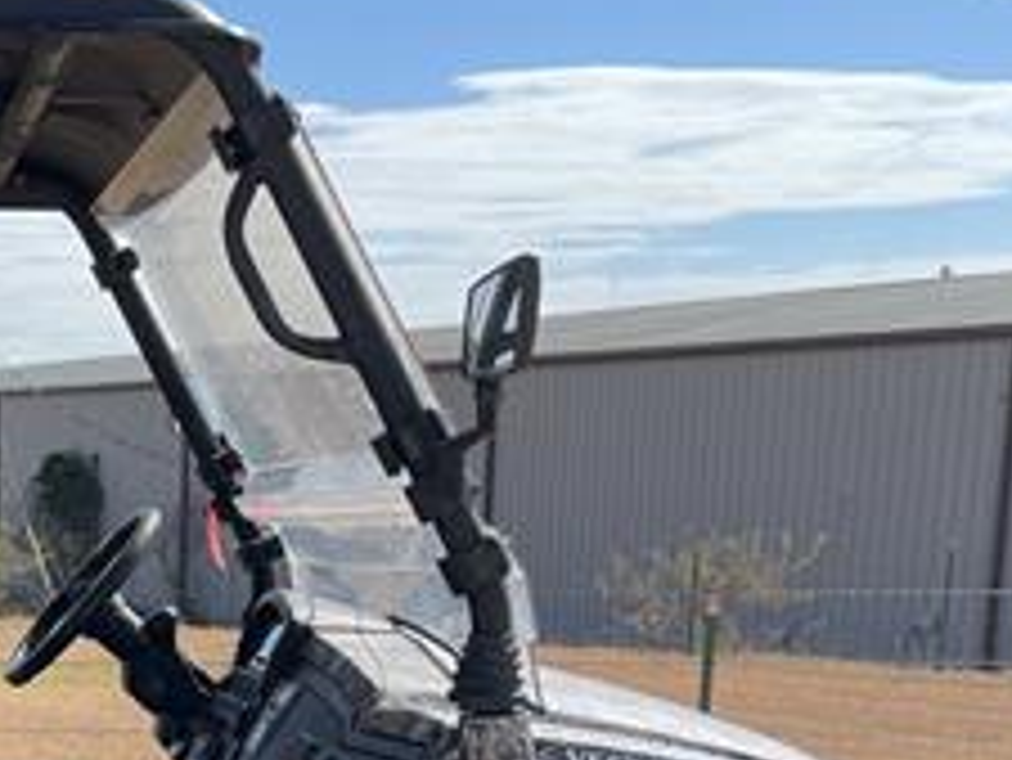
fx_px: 2165
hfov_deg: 24.2
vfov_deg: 19.0
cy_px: 877
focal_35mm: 74
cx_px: -153
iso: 32
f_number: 1.6
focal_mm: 5.1
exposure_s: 1/3003
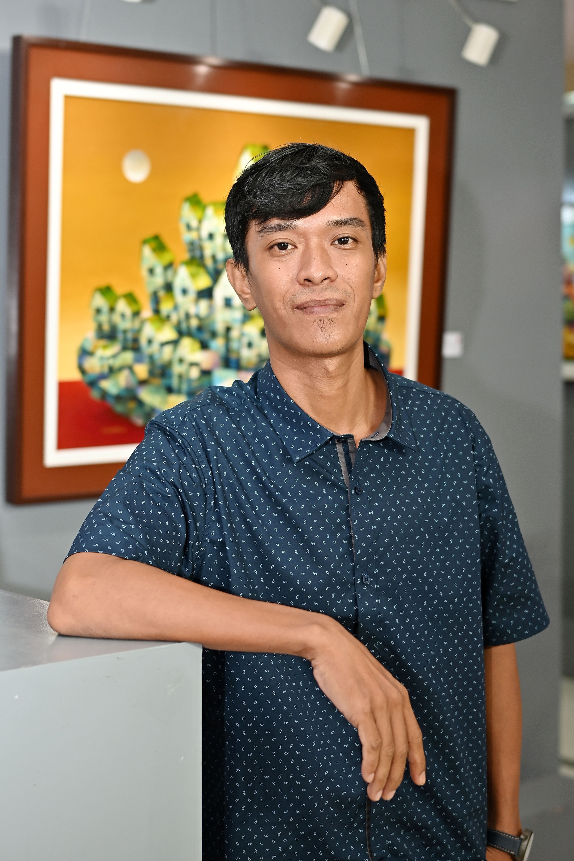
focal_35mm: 60
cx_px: 287
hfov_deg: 22.6
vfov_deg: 33.4
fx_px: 1435
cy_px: 430
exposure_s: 1/200
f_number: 2.5
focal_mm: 40
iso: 200
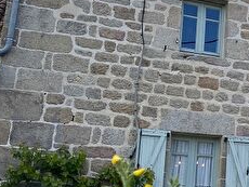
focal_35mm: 79
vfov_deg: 18.7
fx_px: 569
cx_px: 315
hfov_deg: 22.4
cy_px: 84
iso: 32
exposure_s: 1/2967
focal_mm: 4.25
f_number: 1.8
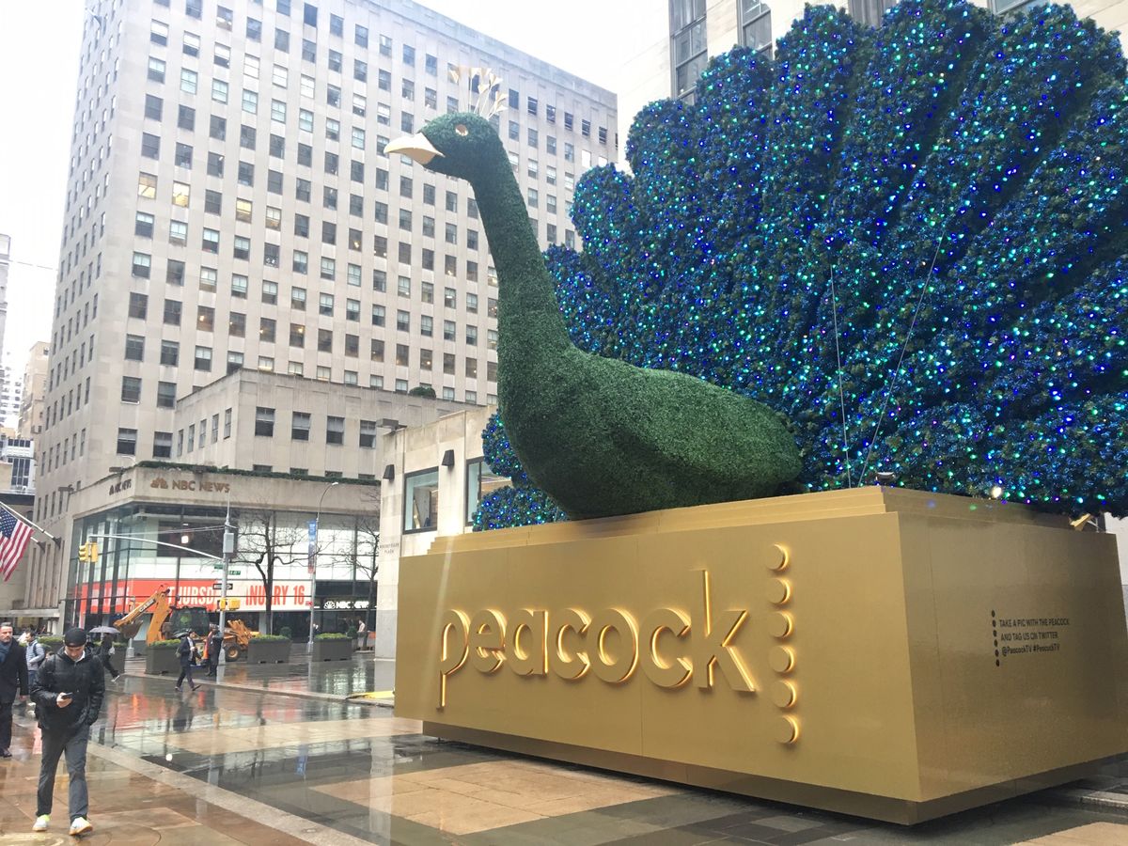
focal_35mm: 29
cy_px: 423
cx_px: 564
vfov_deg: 48.2
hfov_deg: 61.7
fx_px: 945
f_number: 2.2
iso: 40
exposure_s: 1/30
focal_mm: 4.15
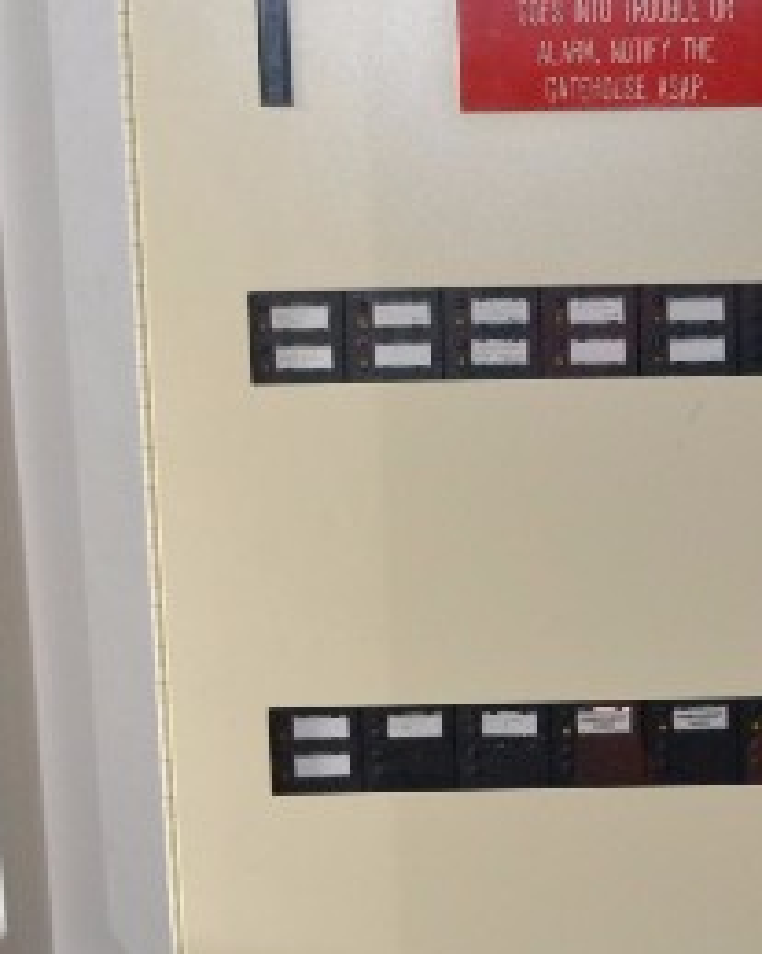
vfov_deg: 19.6
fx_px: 2764
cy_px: 512
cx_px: 677
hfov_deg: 15.5
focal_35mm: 98
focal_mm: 30
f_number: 4.5
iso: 3200
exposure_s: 1/60
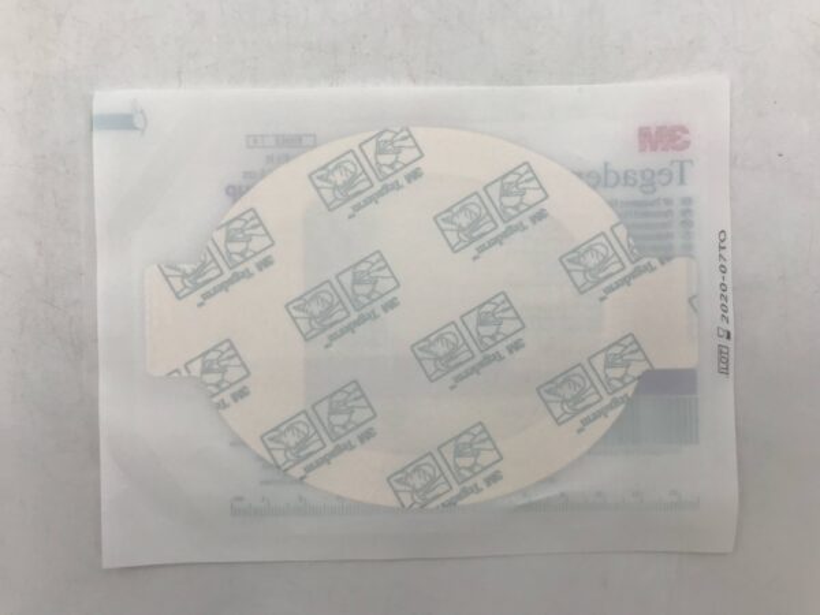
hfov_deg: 63.4
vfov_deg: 49.7
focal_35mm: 28
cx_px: 410
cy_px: 308
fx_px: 663
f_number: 1.8
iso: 25
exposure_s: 1/60
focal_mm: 3.99
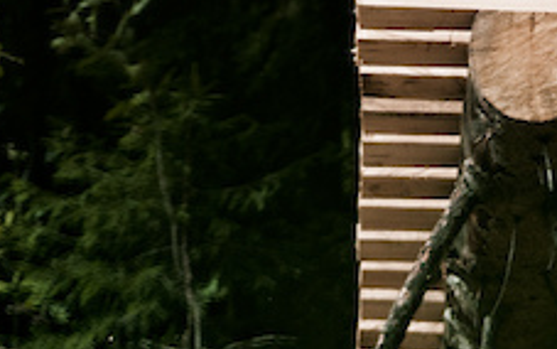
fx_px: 8867
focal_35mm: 584
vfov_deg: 2.2
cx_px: 509
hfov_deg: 3.6
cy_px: -393
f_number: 5
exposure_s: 1/2000
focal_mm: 127
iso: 320
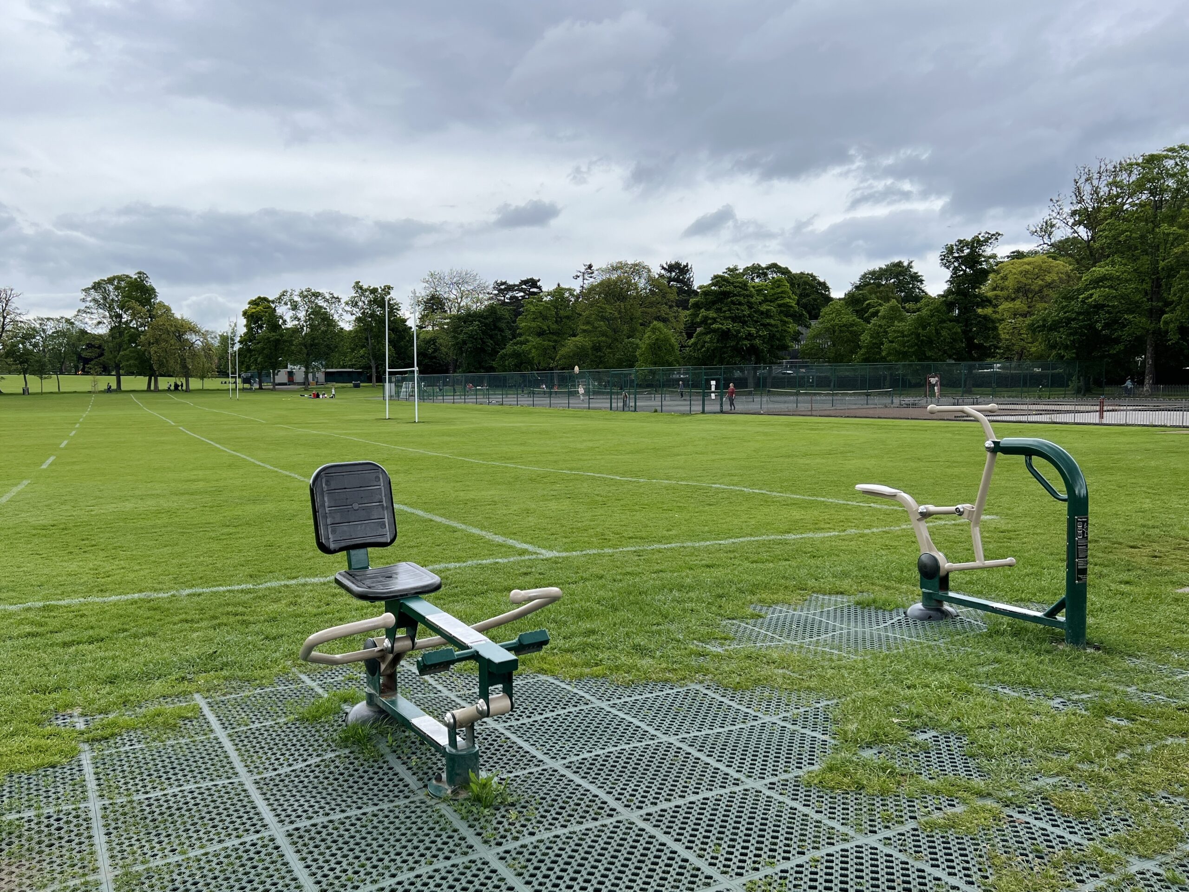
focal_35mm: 26
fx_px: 893
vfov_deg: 53.1
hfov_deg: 67.3
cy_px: 446
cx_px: 594
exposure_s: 1/2123
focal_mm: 5.7
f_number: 1.5
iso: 50
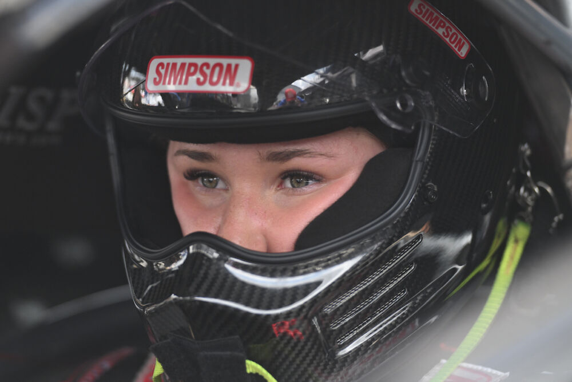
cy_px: 191
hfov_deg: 10.3
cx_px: 286
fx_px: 3178
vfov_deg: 6.9
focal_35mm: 200
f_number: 4
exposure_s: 1/1250
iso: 1000
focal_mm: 200
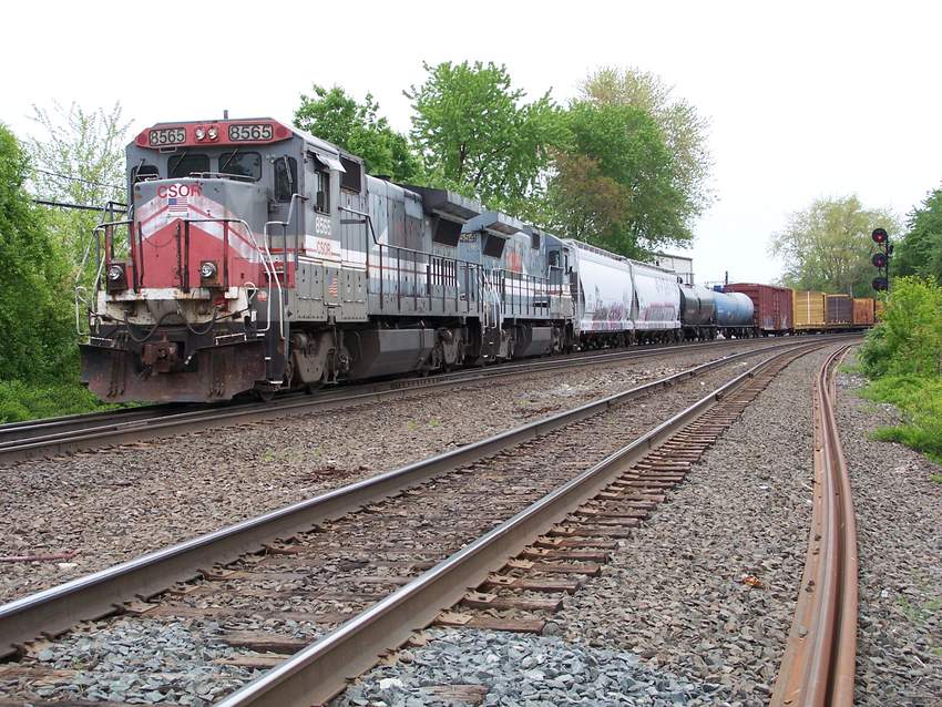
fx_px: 1606
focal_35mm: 59
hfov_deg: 32.7
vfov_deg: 24.8
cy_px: 354
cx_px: 471
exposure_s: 1/500
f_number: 3.1
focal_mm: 9.8
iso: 80
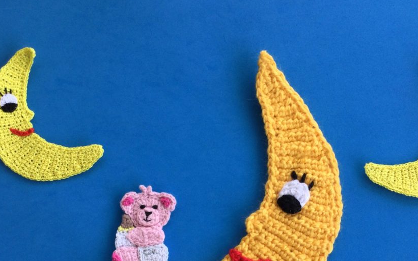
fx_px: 547
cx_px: 228
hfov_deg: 41.8
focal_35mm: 48
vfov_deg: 26.5
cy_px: 197
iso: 25
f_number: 2.4
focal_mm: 3.3
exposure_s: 1/50
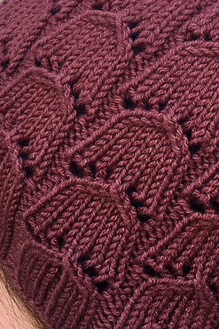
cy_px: 112
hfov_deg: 25.8
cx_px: 148
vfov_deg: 37.8
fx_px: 475
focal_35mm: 52
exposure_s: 1/60
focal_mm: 4.15
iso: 25
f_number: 2.2
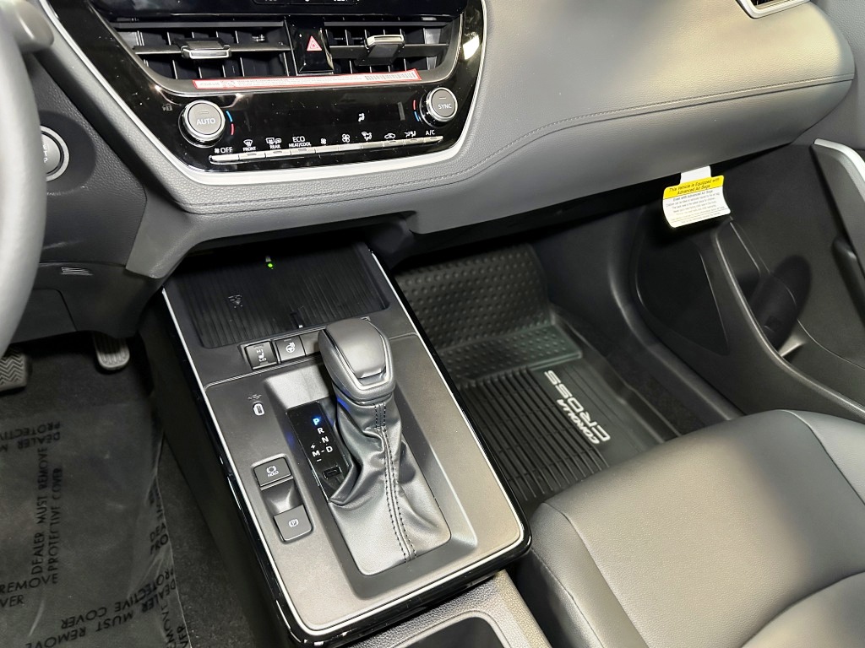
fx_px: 600
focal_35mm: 24
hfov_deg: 71.6
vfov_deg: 56.8
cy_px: 324
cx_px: 432
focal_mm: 6.86
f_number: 1.78
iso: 800
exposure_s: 1/30
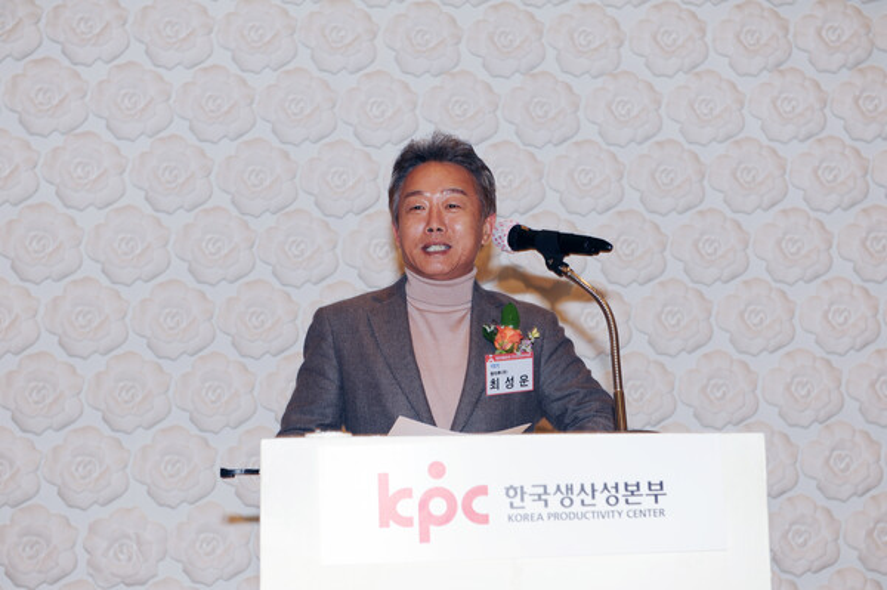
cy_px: 295
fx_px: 1526
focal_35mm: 62
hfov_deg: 32.4
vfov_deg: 21.9
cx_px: 444
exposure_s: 1/60
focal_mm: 62
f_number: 5
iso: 200
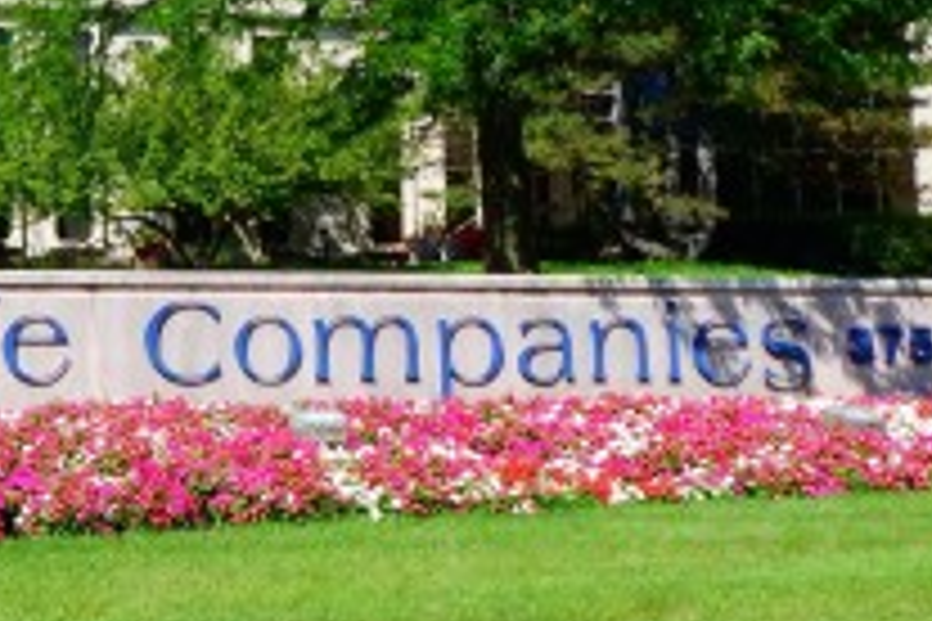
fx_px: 1372
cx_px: -61
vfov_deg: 24.8
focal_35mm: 53
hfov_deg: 33.4
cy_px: 63
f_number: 6
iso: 125
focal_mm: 4
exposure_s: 1/400
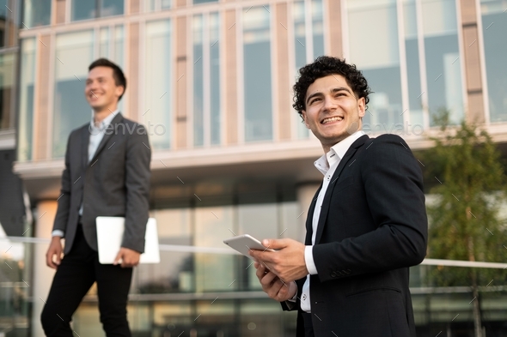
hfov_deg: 39.6
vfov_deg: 27.0
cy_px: 168
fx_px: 704
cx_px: 254
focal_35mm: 50
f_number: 2
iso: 200
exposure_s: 1/640
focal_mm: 50
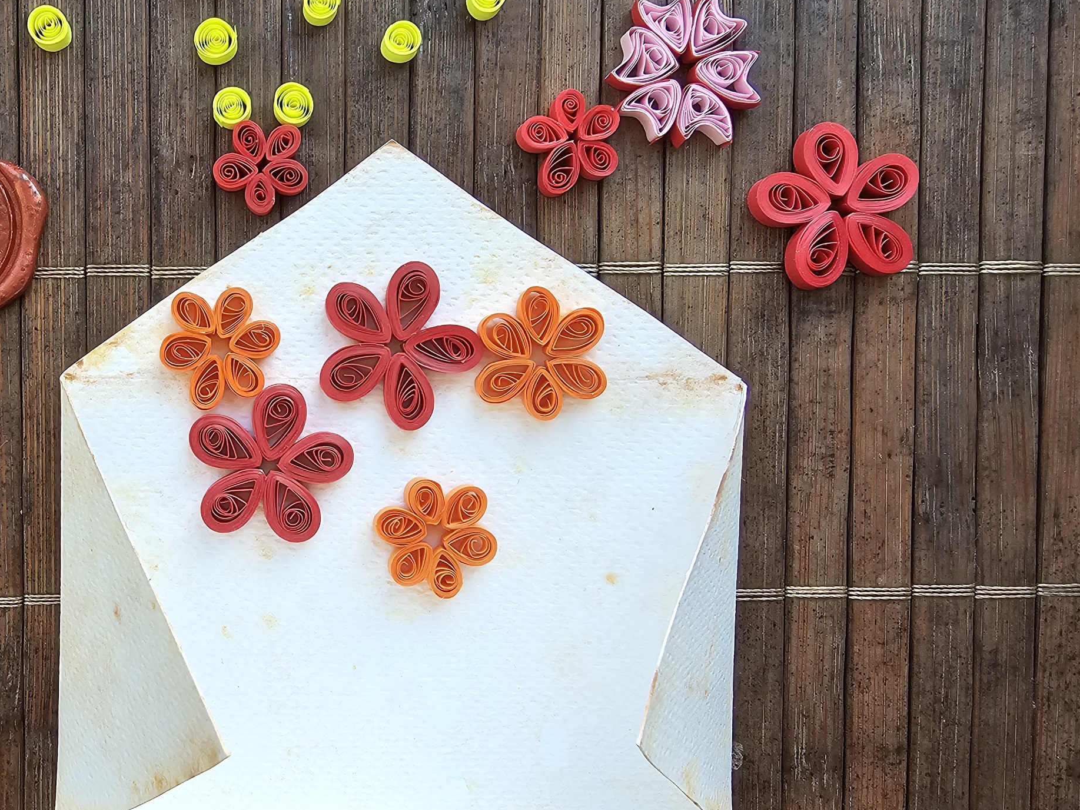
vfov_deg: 74.7
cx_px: 404
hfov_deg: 89.2
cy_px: 411
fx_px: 530
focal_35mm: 17
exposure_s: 1/50
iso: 64
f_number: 2.2
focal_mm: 2.2
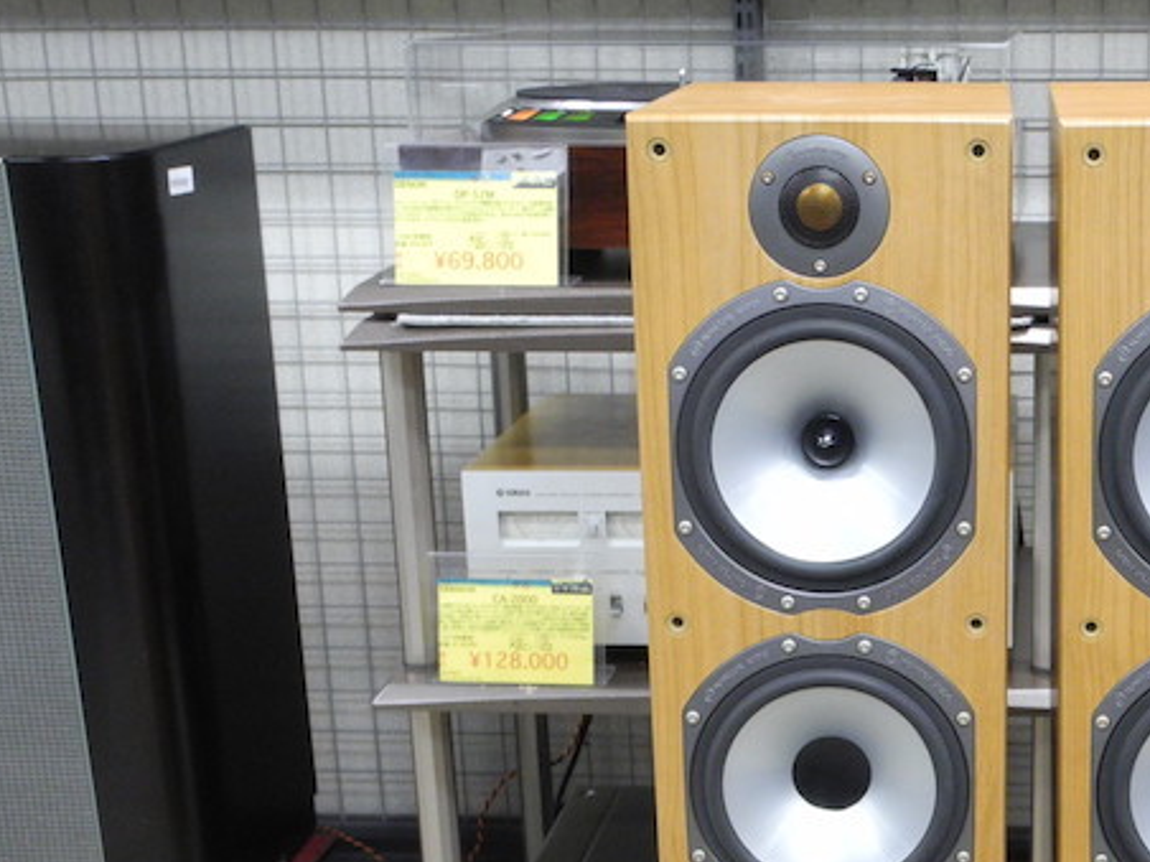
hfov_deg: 27.7
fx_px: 2259
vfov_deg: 21.1
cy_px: 806
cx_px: 1005
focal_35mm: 68
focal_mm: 6.8
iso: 400
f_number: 2.8
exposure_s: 1/23
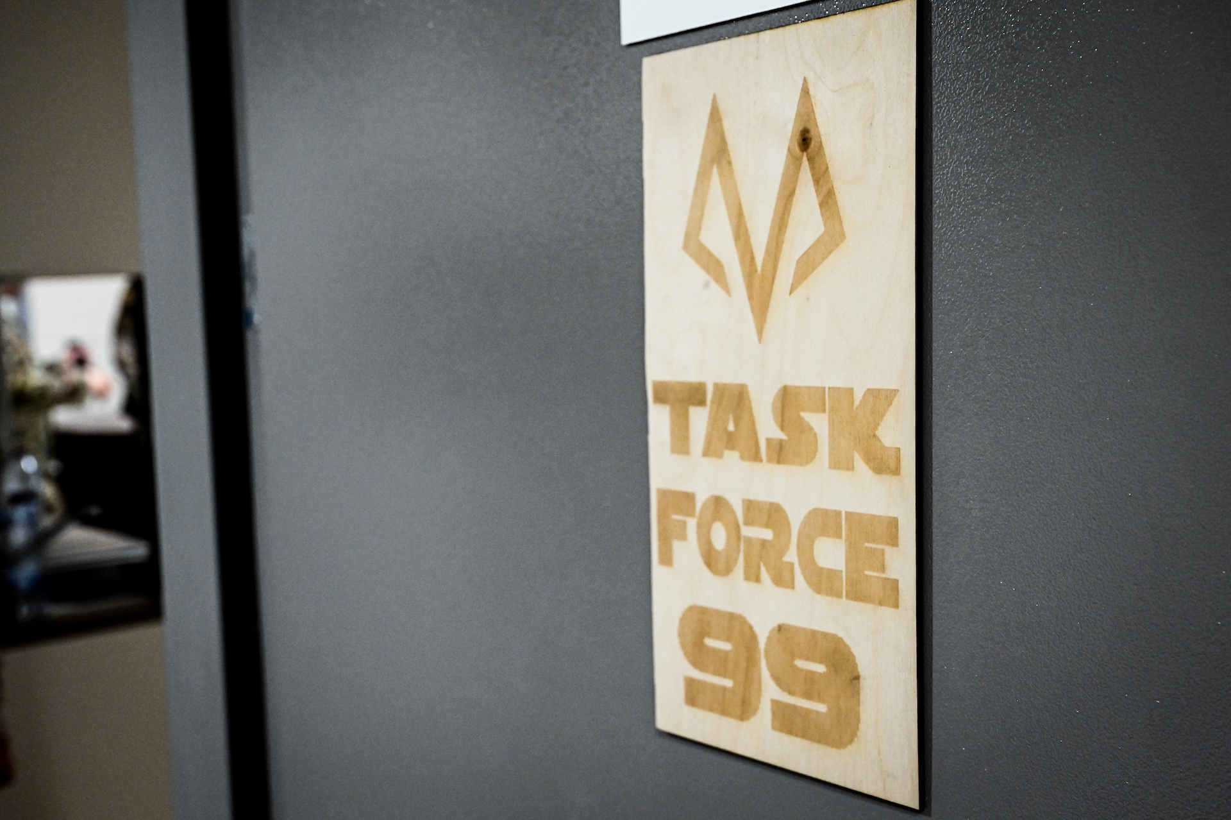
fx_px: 1162
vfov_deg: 38.8
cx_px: 616
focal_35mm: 34
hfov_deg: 55.8
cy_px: 410
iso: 3200
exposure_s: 1/125
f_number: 5.6
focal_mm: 34
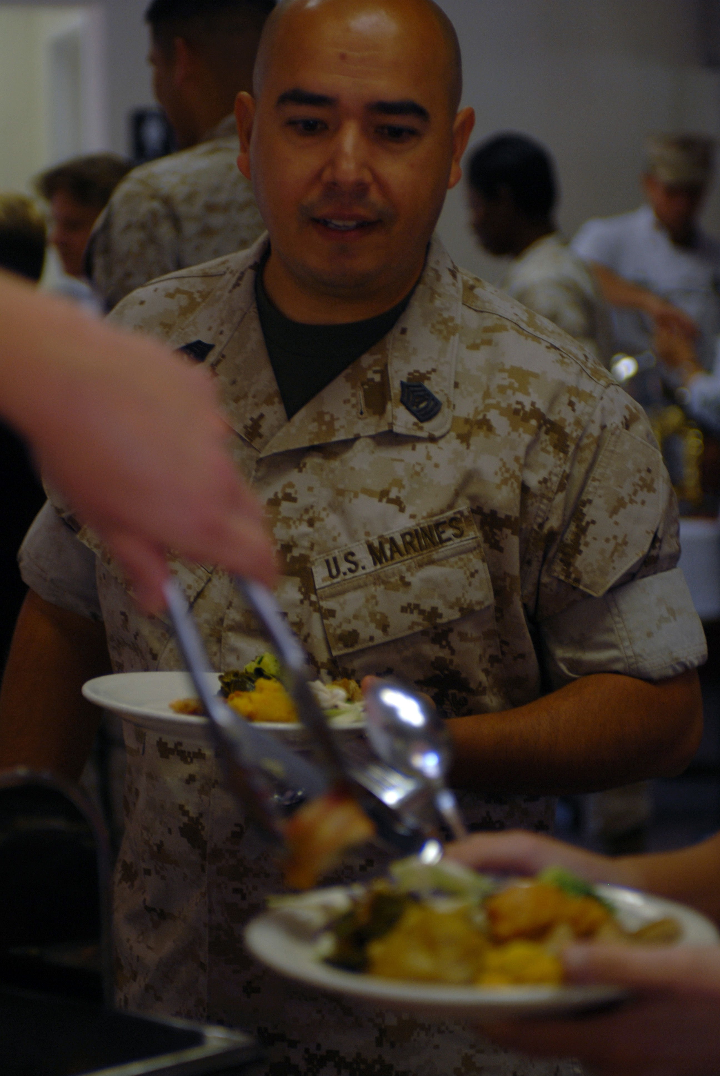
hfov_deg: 13.1
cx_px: 360
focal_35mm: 105
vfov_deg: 19.4
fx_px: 3141
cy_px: 538
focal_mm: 70
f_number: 2.8
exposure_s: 1/60
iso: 100
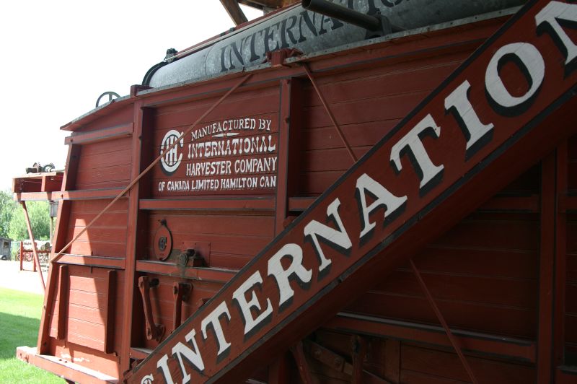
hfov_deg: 46.4
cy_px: 192
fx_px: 673
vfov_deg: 31.8
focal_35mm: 42
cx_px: 288
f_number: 3.5
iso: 100
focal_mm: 28
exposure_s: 1/60
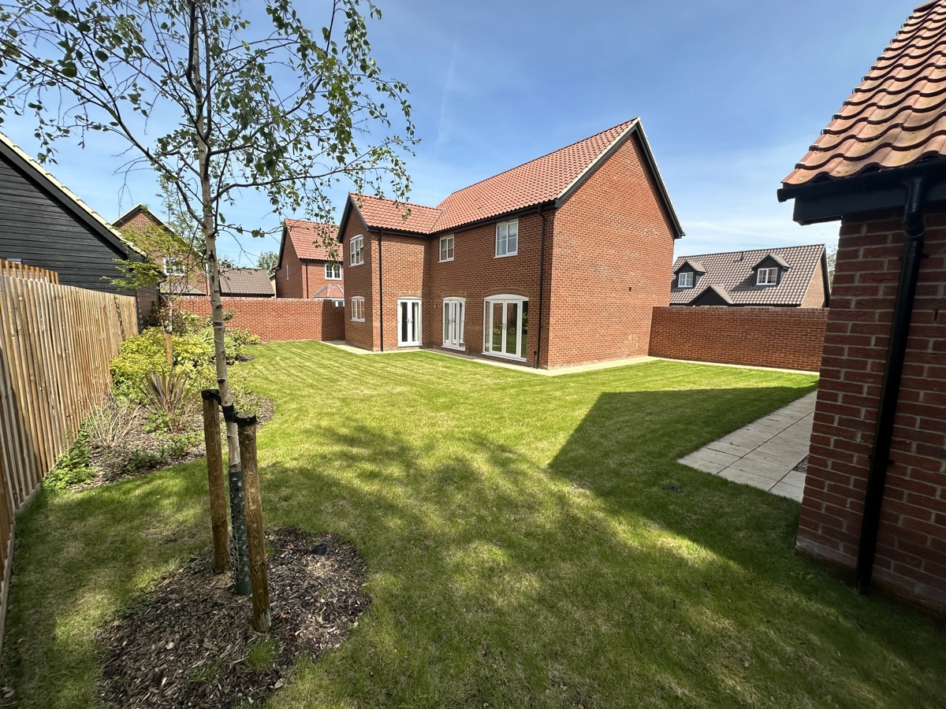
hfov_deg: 102.1
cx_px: 473
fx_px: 383
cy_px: 354
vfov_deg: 85.7
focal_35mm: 14
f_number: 2.2
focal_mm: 2.22
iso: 50
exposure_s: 1/1350
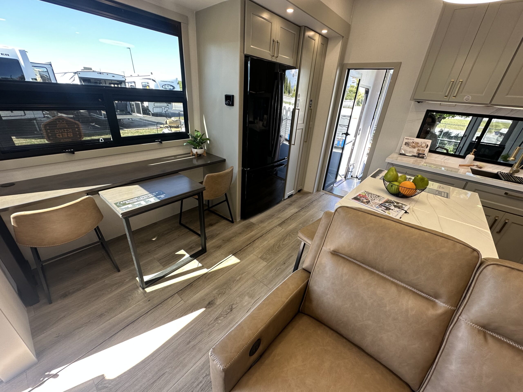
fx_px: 212
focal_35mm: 14
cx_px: 262
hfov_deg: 102.1
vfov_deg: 85.7
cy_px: 196
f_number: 2.2
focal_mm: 2.22
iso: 80
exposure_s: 1/99
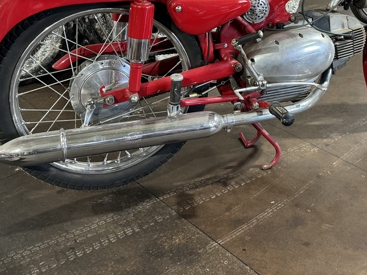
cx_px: 257
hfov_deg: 36.9
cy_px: 14
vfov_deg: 27.3
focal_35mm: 51
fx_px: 541
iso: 250
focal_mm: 6.86
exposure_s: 1/50
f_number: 1.78
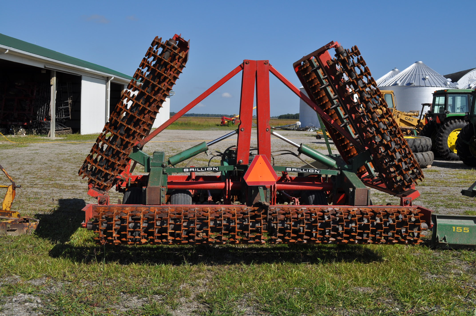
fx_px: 515
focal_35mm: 39
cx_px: 238
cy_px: 158
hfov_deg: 49.6
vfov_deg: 34.1
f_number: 10
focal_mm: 26
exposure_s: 1/400
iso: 200
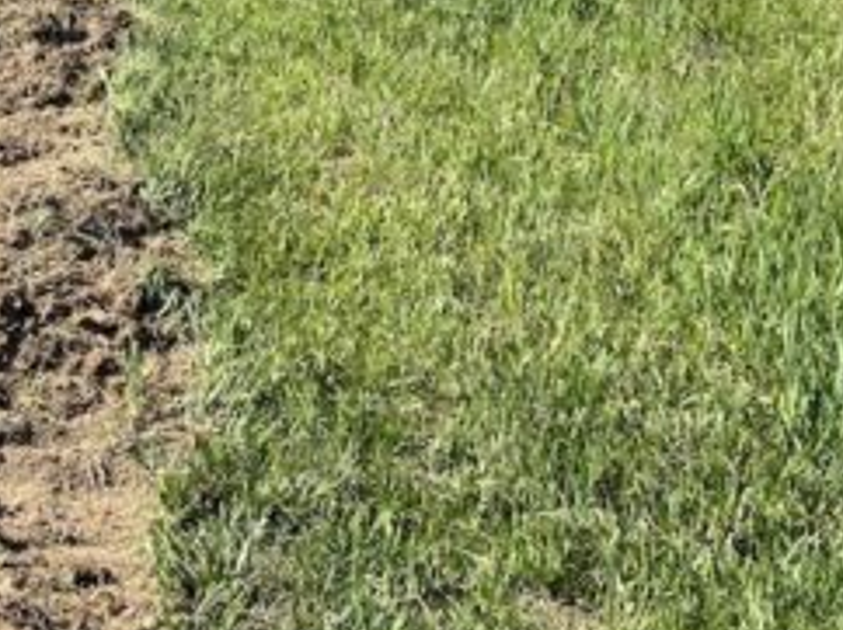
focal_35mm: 86
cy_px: 59
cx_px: 324
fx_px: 2092
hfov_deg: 22.7
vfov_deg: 16.9
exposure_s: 1/1464
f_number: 1.8
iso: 32
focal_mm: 4.25
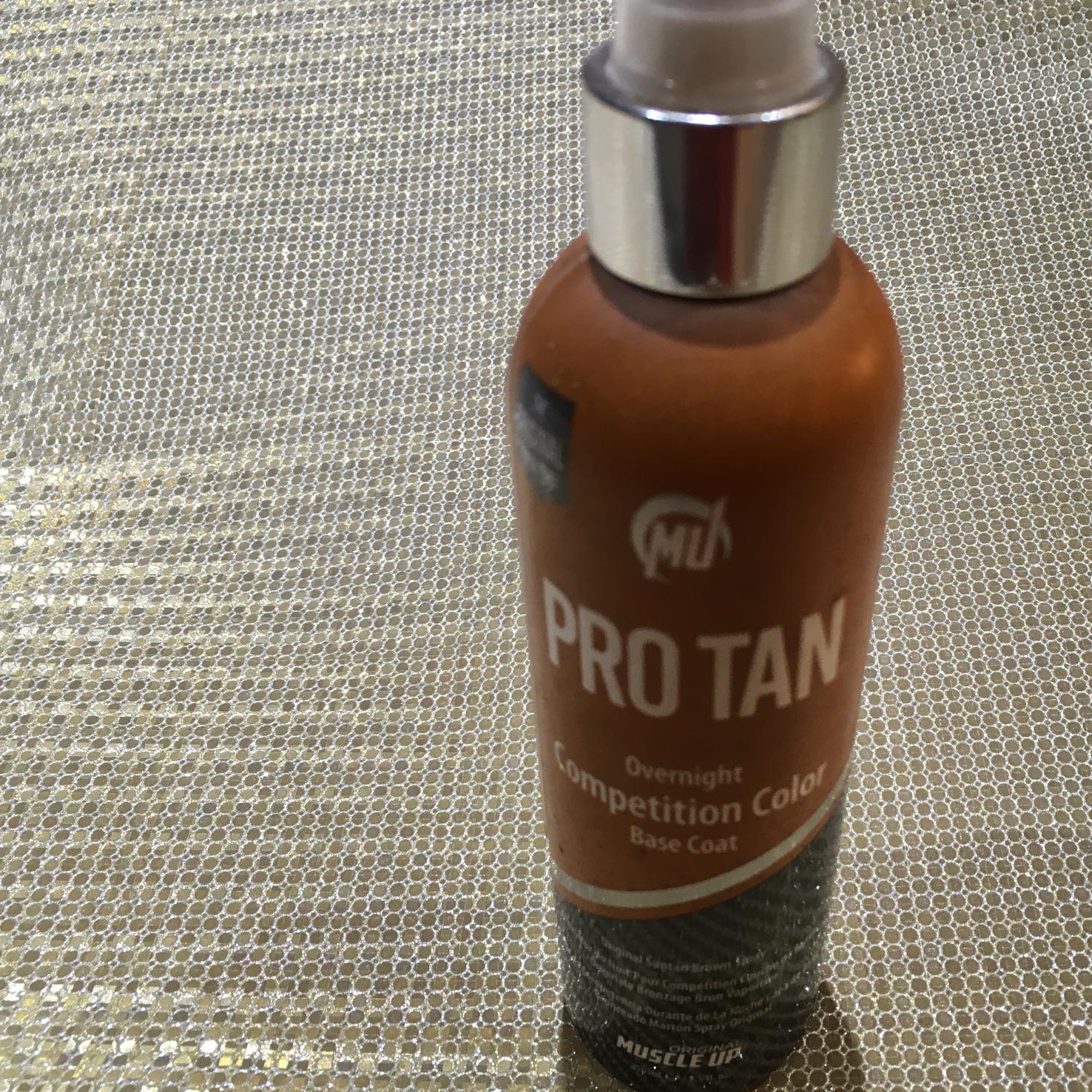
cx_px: 665
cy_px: 539
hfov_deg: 46.9
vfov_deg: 47.2
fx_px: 1249
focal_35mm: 35
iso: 32
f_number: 2.2
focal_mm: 4.15
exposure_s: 1/33
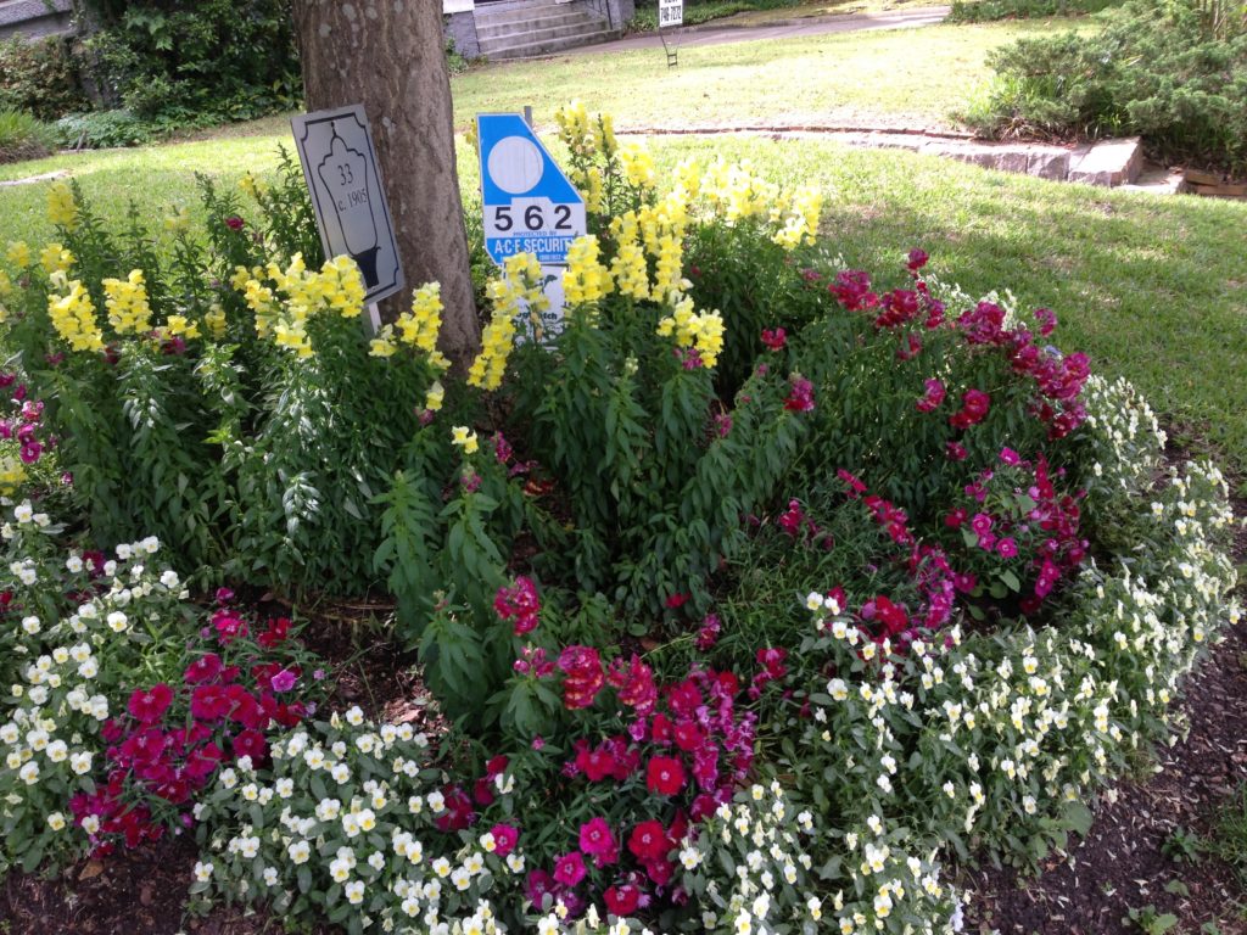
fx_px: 1189
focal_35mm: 33
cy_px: 468
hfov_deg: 55.4
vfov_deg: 42.9
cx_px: 624
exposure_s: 1/141
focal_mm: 4.13
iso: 50
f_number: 2.4
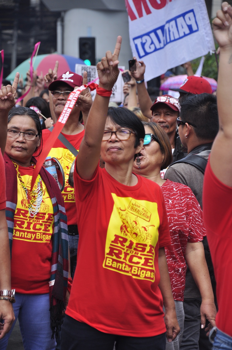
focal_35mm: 158
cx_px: 116
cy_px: 175
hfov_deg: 8.7
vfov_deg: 13.1
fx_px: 1526
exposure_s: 1/320
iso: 200
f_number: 5.6
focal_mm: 105
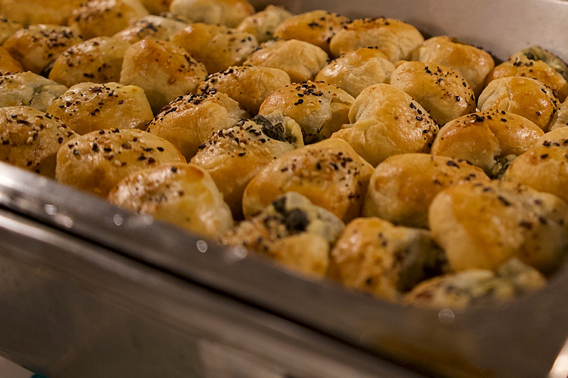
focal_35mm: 46
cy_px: 96
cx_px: 439
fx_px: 725
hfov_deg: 41.3
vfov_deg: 28.8
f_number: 3.5
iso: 2500
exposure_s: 1/60
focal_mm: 29
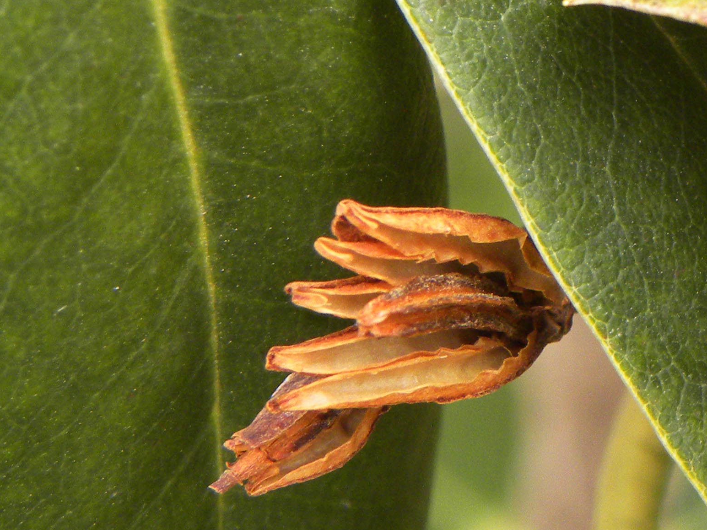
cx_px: 752
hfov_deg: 6.5
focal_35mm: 303
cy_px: -4
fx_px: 6187
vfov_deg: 4.9
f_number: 4
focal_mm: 20.8
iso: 190
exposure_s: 1/88.3
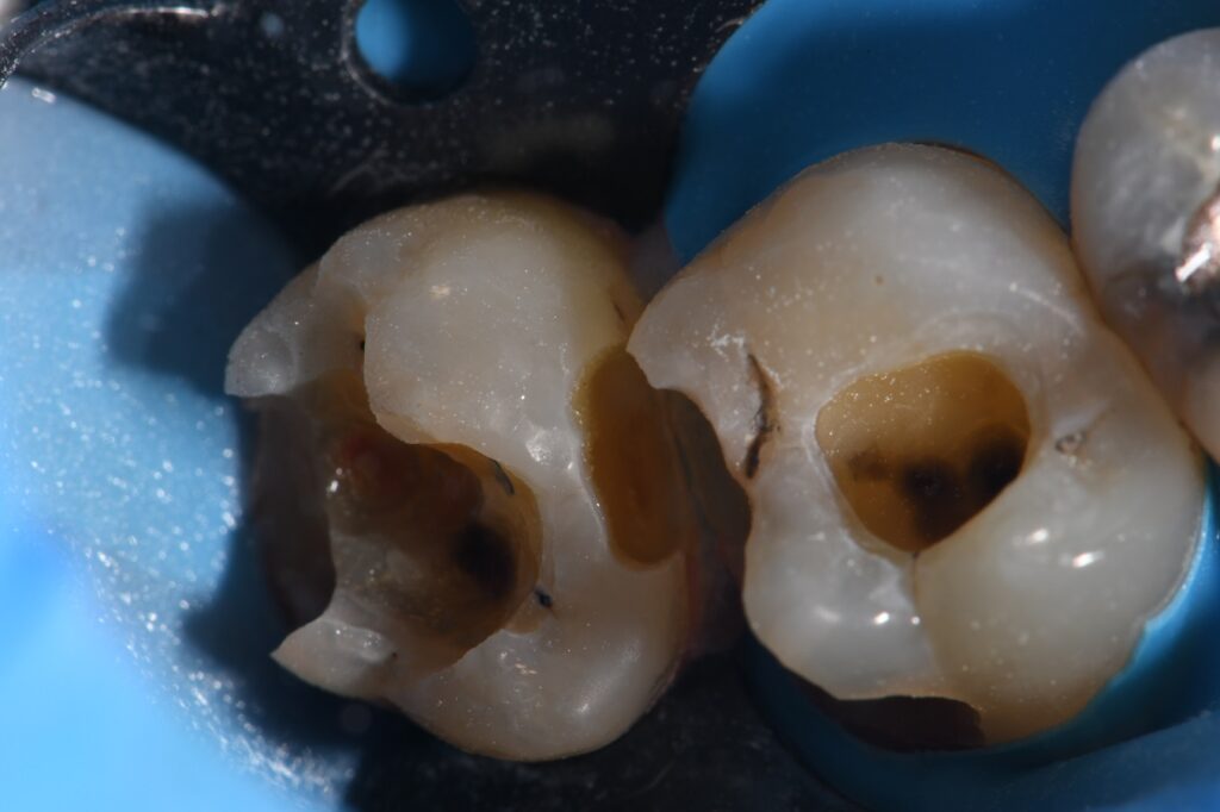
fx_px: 5319
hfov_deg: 13.1
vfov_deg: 8.7
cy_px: 406
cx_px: 610
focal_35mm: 157
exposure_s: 1/160
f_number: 32
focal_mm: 105
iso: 200
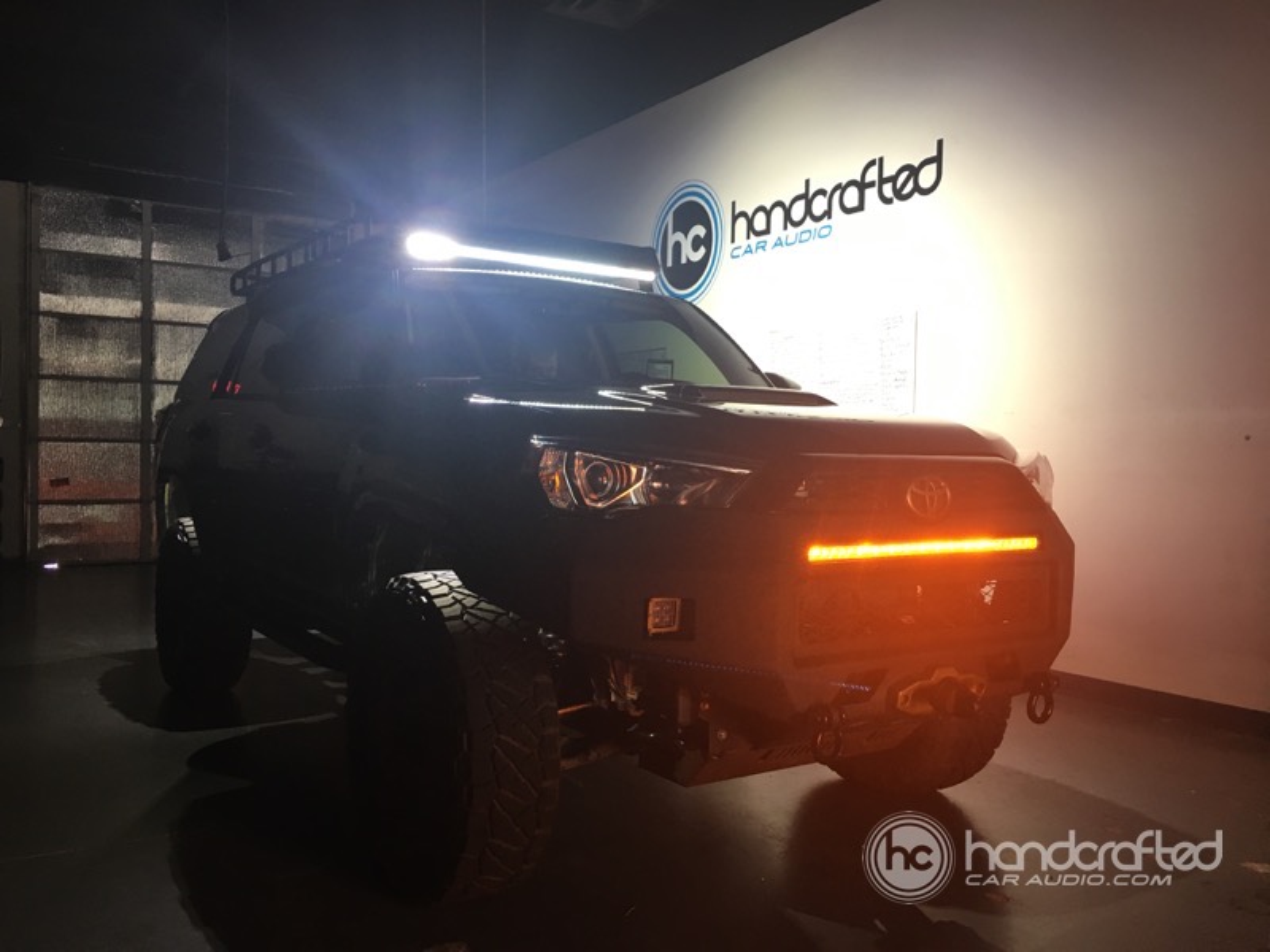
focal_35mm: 29
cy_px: 476
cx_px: 635
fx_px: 1064
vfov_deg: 48.2
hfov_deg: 61.7
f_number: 2.2
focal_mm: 4.15
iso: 80
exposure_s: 1/30
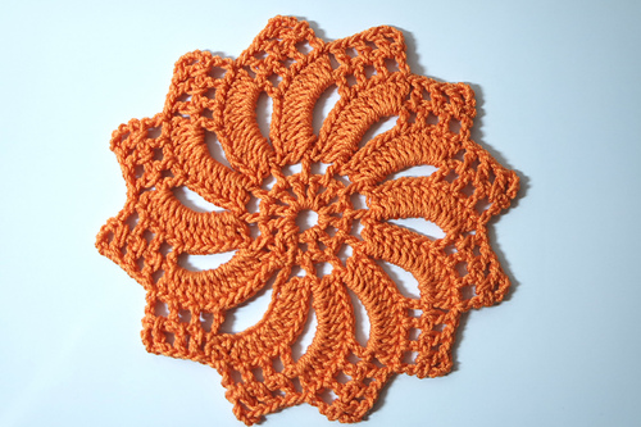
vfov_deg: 31.2
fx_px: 765
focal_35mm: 43
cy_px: 214
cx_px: 320
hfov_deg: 45.4
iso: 200
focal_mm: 28
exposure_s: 1/50
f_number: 4.5
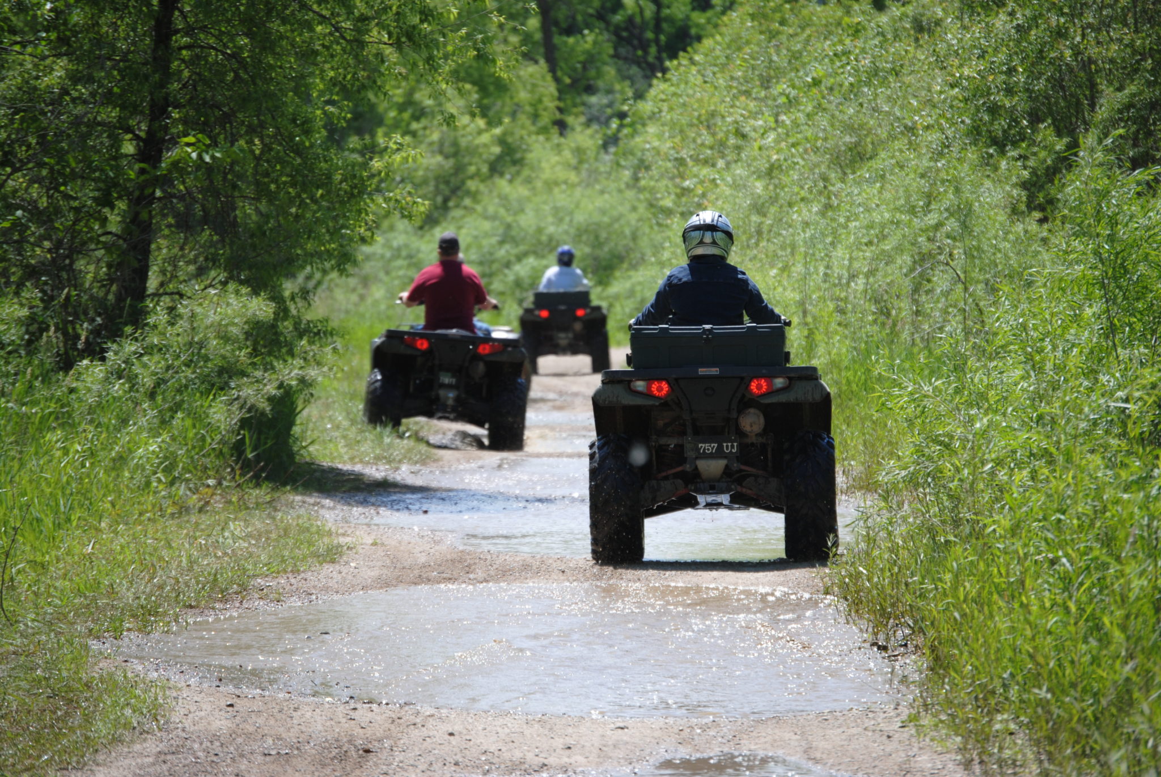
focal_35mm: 218
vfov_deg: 6.3
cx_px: 580
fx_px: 7023
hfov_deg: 9.5
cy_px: 388
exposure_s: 1/500
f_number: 5
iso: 110
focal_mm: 145
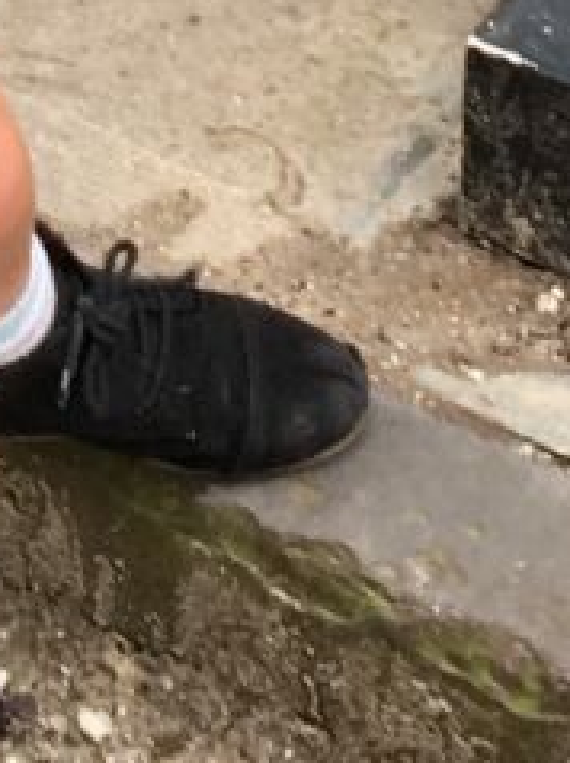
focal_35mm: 203
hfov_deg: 7.3
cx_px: 159
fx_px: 4465
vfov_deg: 8.6
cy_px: -1290
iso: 25
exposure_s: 1/120
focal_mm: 4.15
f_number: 2.2
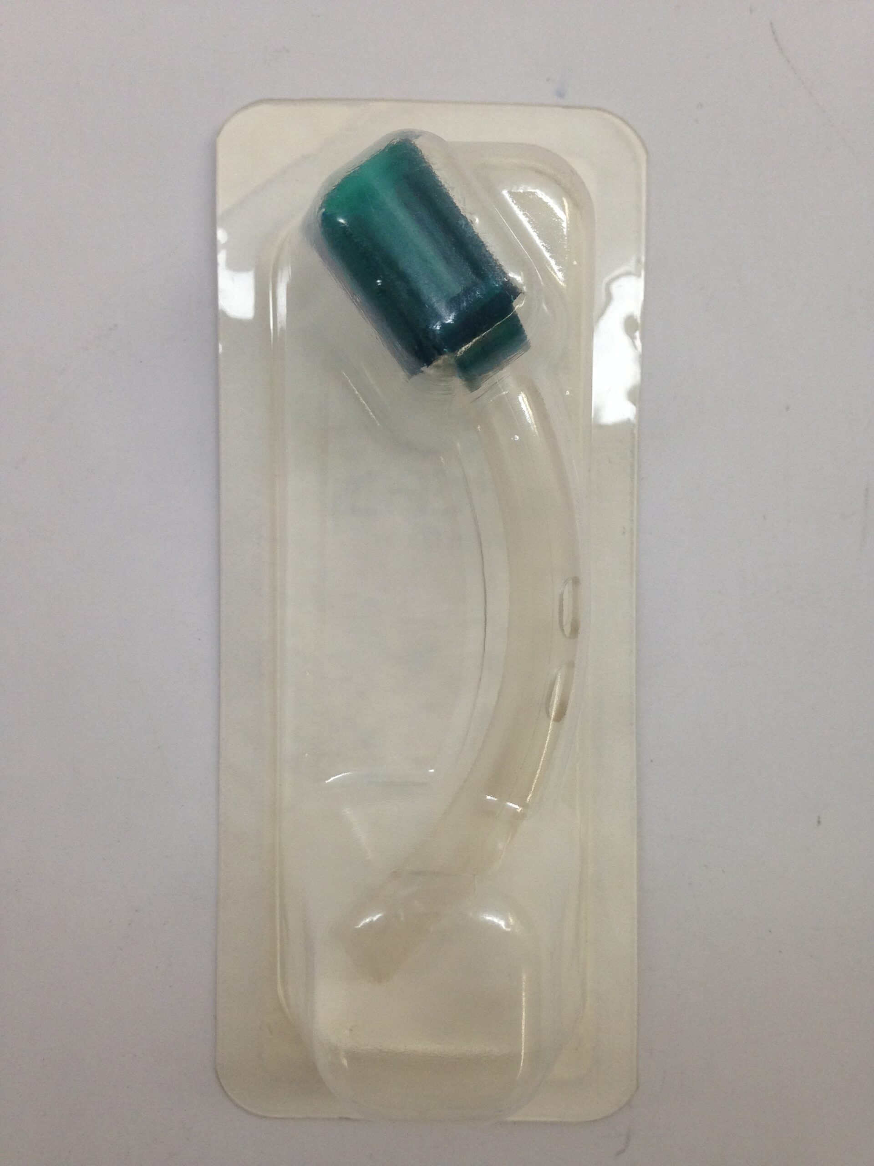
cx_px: 437
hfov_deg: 42.9
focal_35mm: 33
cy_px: 583
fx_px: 1111
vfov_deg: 55.4
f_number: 2.4
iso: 80
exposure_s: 1/120
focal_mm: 4.12
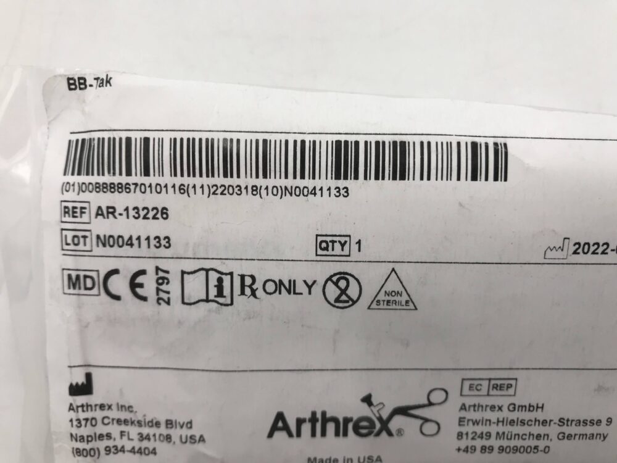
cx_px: 308
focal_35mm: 28
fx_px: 499
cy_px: 232
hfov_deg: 63.4
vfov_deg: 49.7
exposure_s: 1/120
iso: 25
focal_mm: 3.99
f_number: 1.8
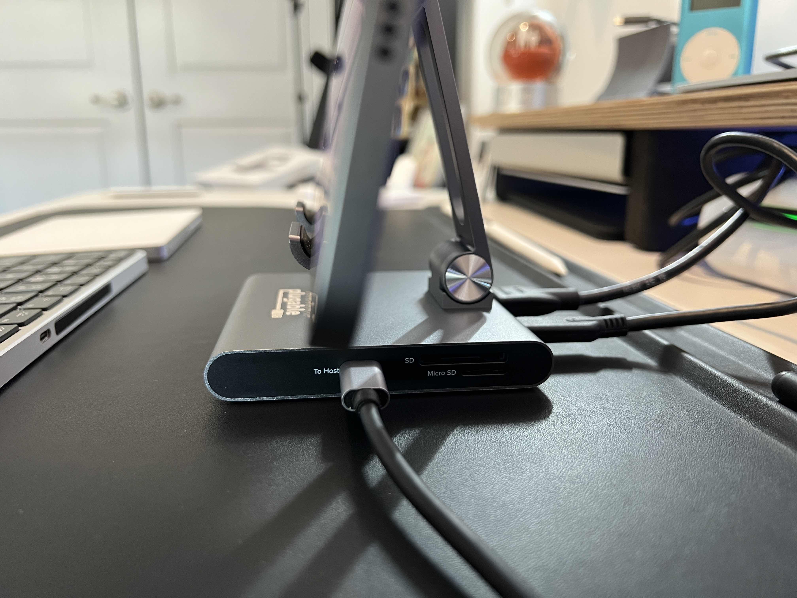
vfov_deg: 53.1
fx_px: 599
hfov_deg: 67.3
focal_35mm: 26
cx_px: 398
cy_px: 299
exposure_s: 1/60
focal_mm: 5.7
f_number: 1.5
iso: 400
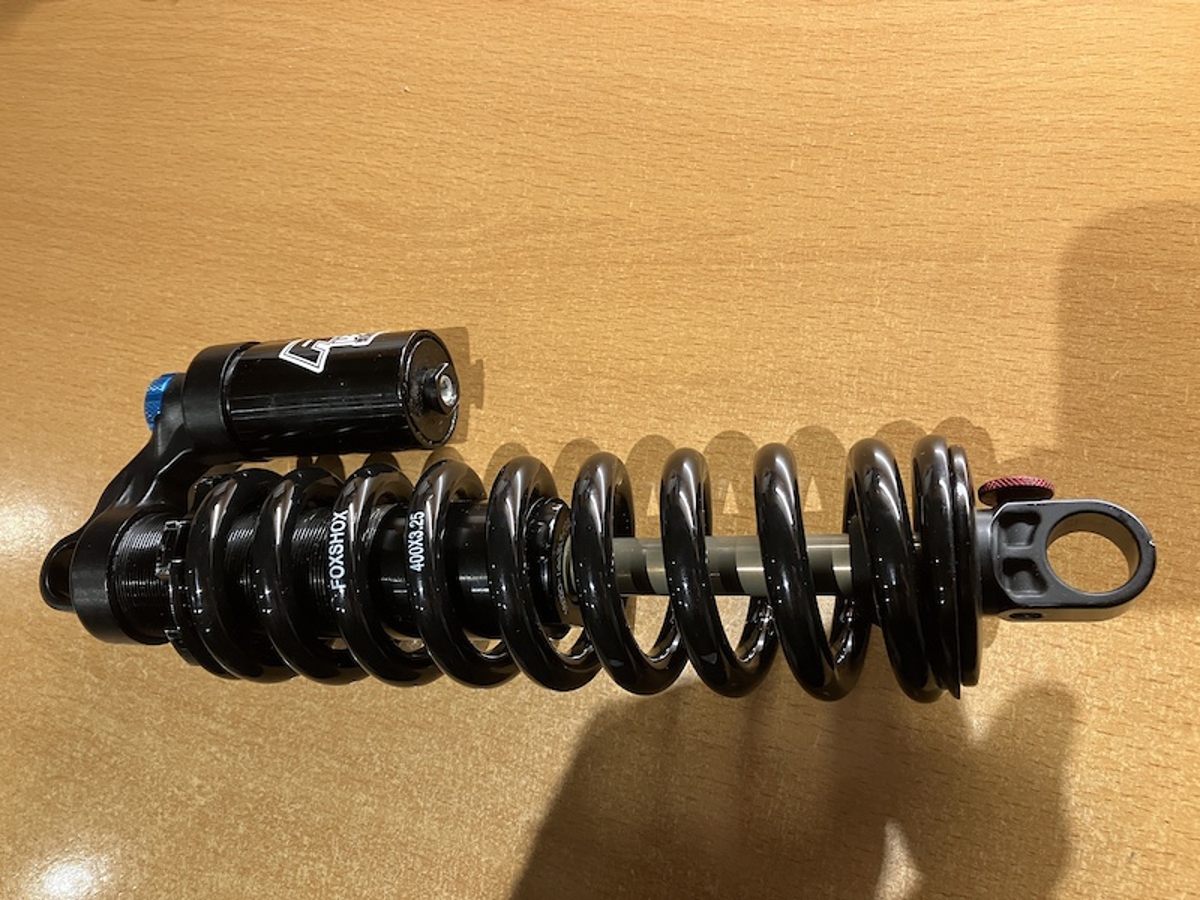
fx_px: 971
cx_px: 600
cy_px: 450
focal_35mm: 28
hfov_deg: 63.4
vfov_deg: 49.7
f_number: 1.8
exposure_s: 1/60
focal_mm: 3.99
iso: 160
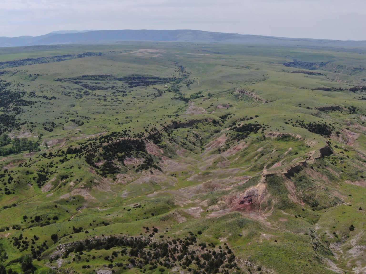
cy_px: 137
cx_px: 183
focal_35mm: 48
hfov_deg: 39.7
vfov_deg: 30.3
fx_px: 508
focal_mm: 8.6
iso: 100
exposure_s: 1/1000
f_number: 3.8
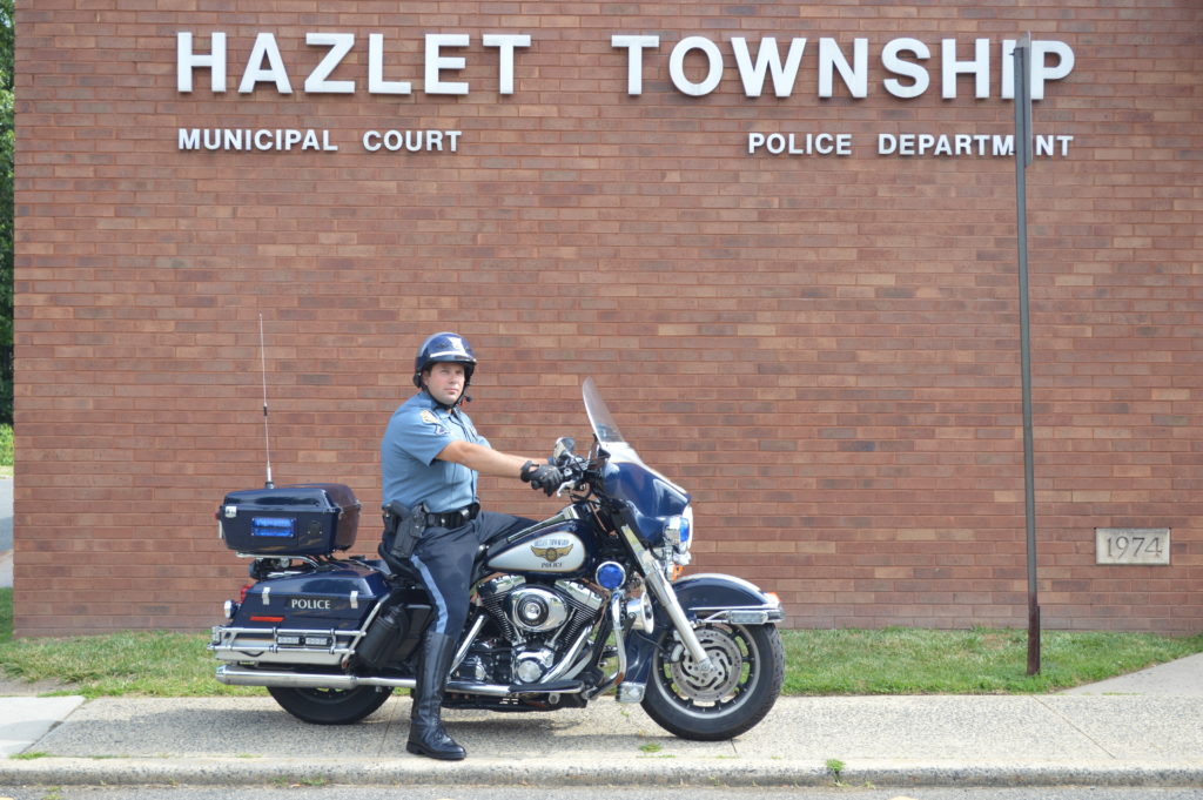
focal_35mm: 60
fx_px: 2003
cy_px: 400
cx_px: 602
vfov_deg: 22.6
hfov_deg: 33.4
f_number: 5.6
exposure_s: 1/125
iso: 110
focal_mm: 40
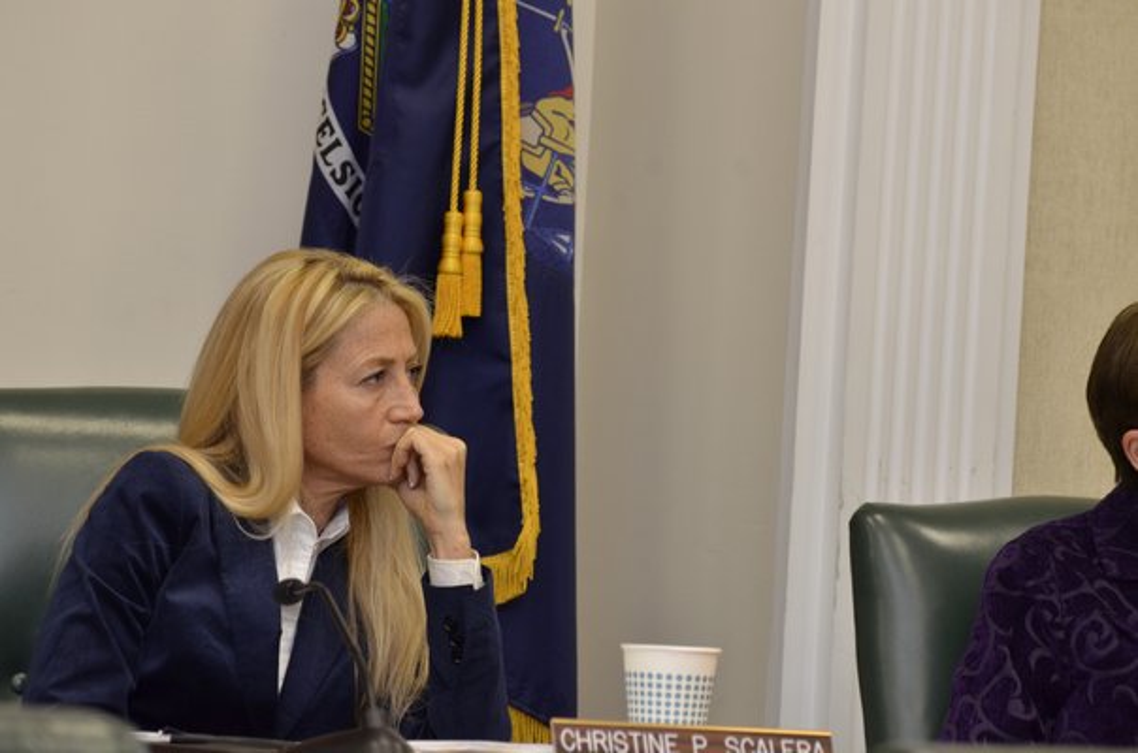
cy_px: 376
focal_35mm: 218
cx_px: 569
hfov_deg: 9.5
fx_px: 6861
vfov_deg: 6.3
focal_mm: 145
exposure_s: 1/60
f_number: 7.1
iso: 1000
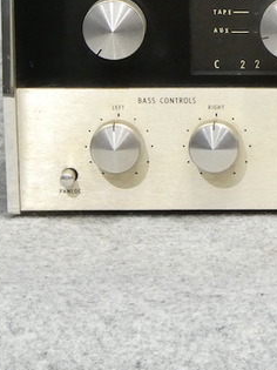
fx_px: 4399
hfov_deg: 3.6
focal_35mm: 412
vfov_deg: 4.8
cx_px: 452
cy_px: 68
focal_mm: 24.2
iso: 400
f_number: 6.3
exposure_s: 1/8
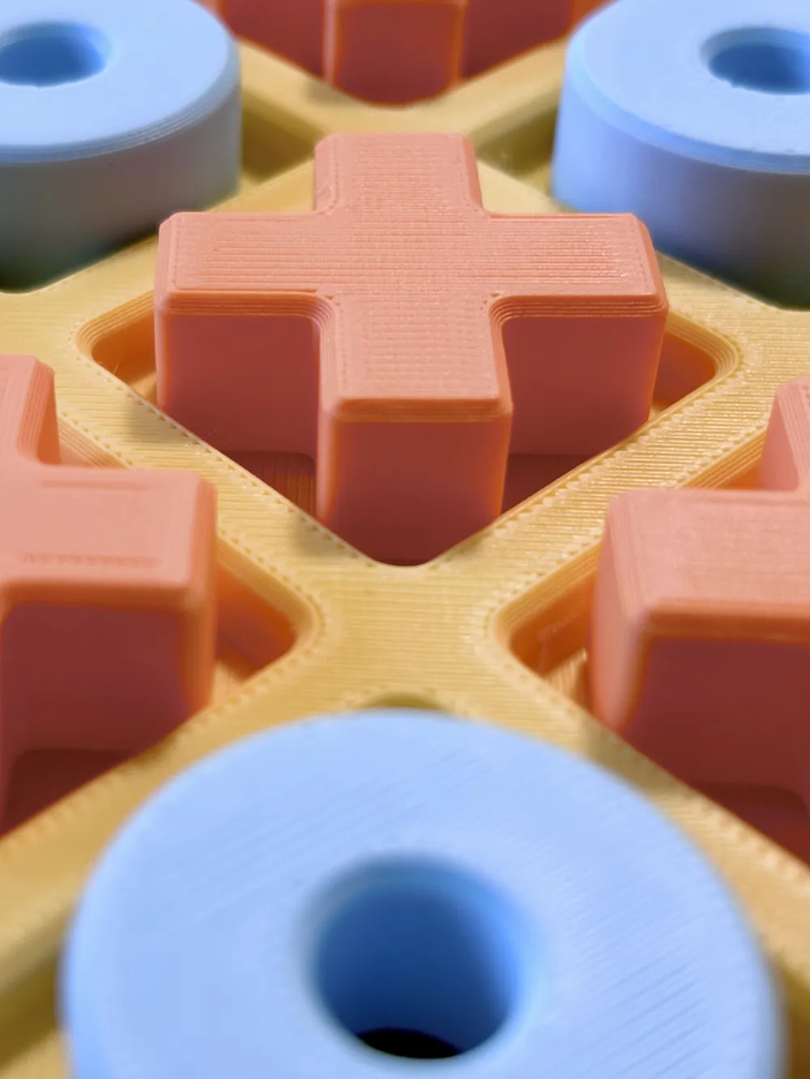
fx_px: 1622
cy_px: 540
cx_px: 405
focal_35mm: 52
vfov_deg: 36.8
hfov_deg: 28.0
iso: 80
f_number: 1.6
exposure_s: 1/60
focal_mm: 5.96
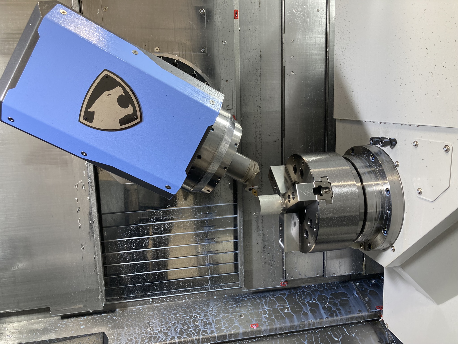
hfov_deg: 63.4
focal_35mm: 28
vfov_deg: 49.7
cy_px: 172
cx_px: 229
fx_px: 370
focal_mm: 3.99
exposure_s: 1/62
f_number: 1.8
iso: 80
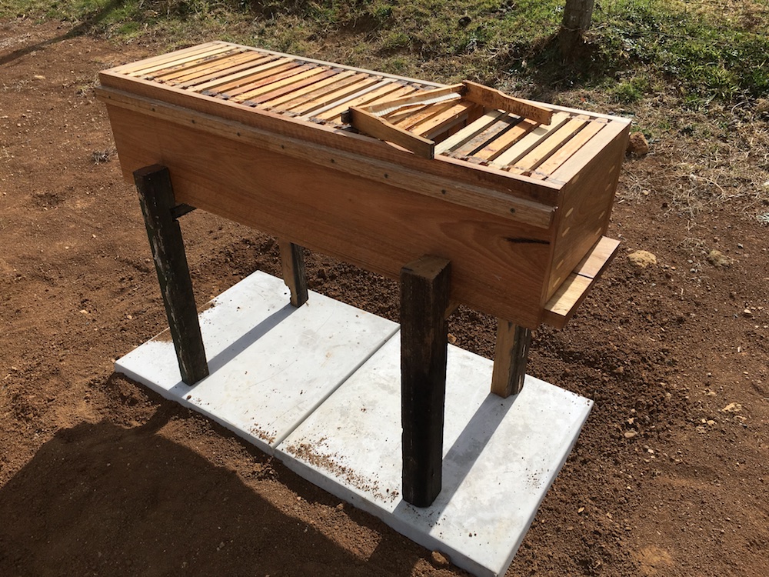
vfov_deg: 48.2
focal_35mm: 29
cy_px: 288
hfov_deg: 61.7
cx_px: 384
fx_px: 644
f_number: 2.2
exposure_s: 1/3077
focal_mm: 4.15
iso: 25
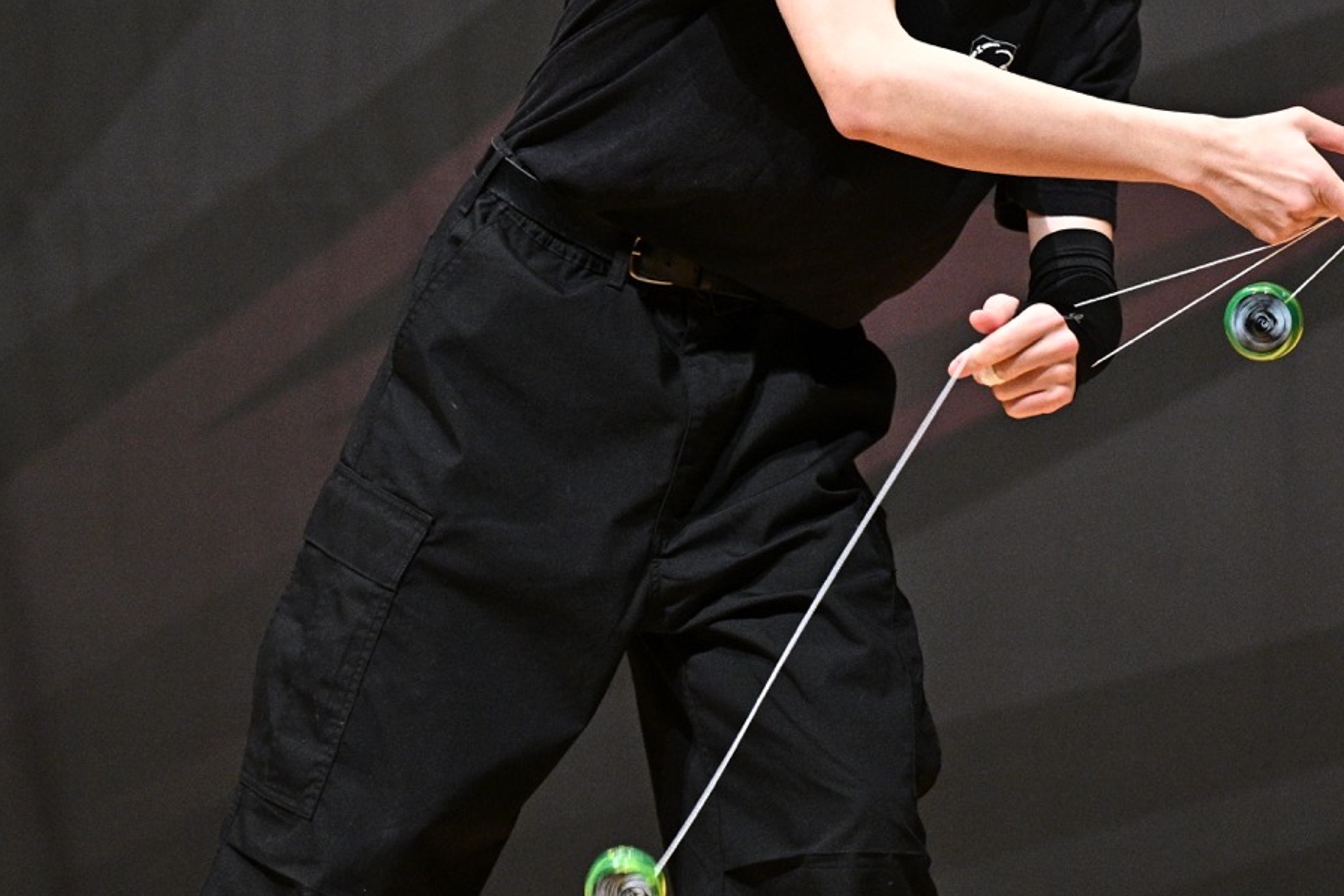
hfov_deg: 10.3
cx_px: 667
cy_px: 270
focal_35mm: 199
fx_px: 7429
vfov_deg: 6.9
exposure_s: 1/640
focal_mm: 93
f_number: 2.8
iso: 4000
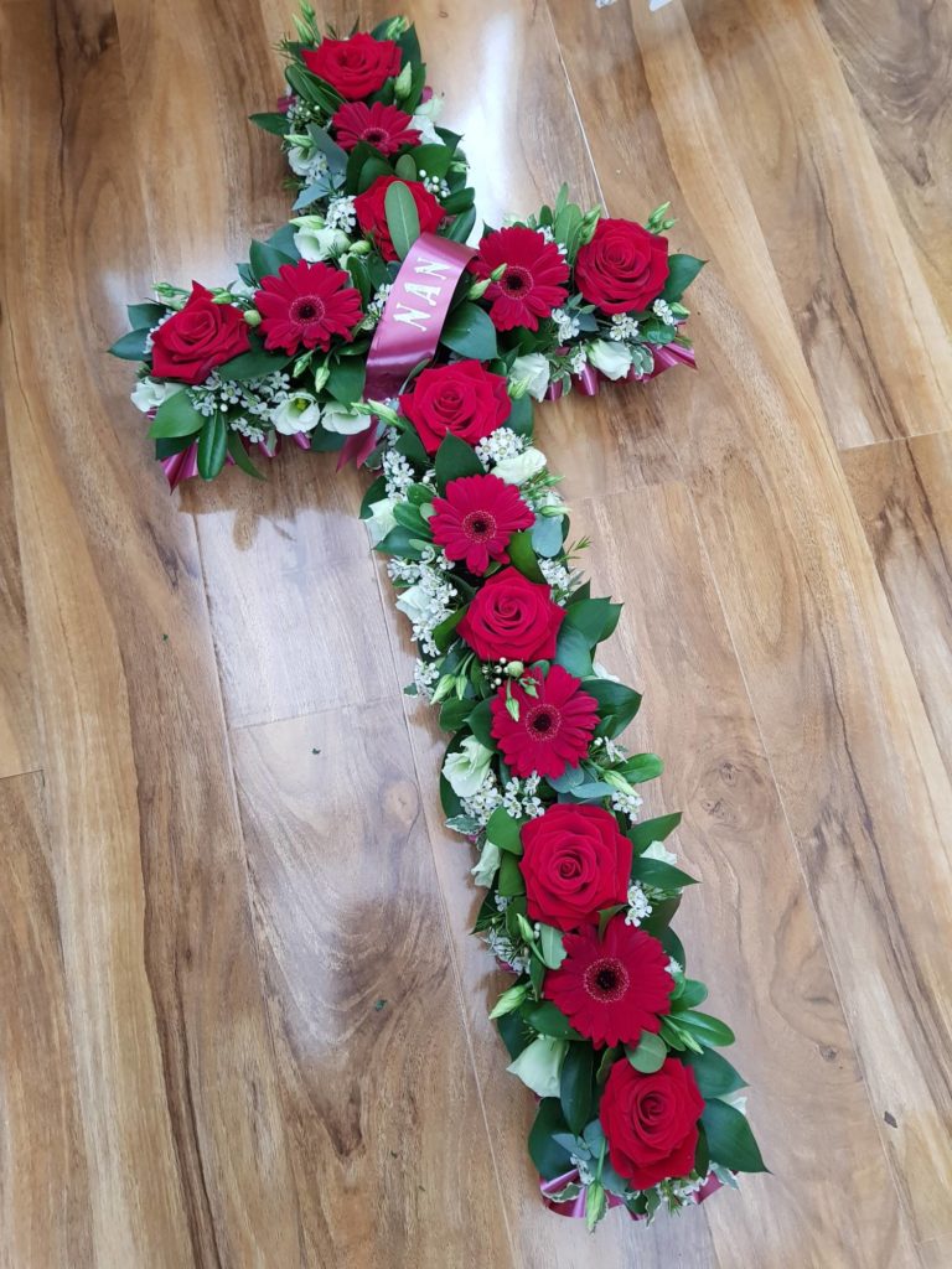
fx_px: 953
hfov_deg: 53.1
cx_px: 476
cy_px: 634
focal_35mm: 26
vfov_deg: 67.3
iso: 200
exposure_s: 1/30
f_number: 1.7
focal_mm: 4.2
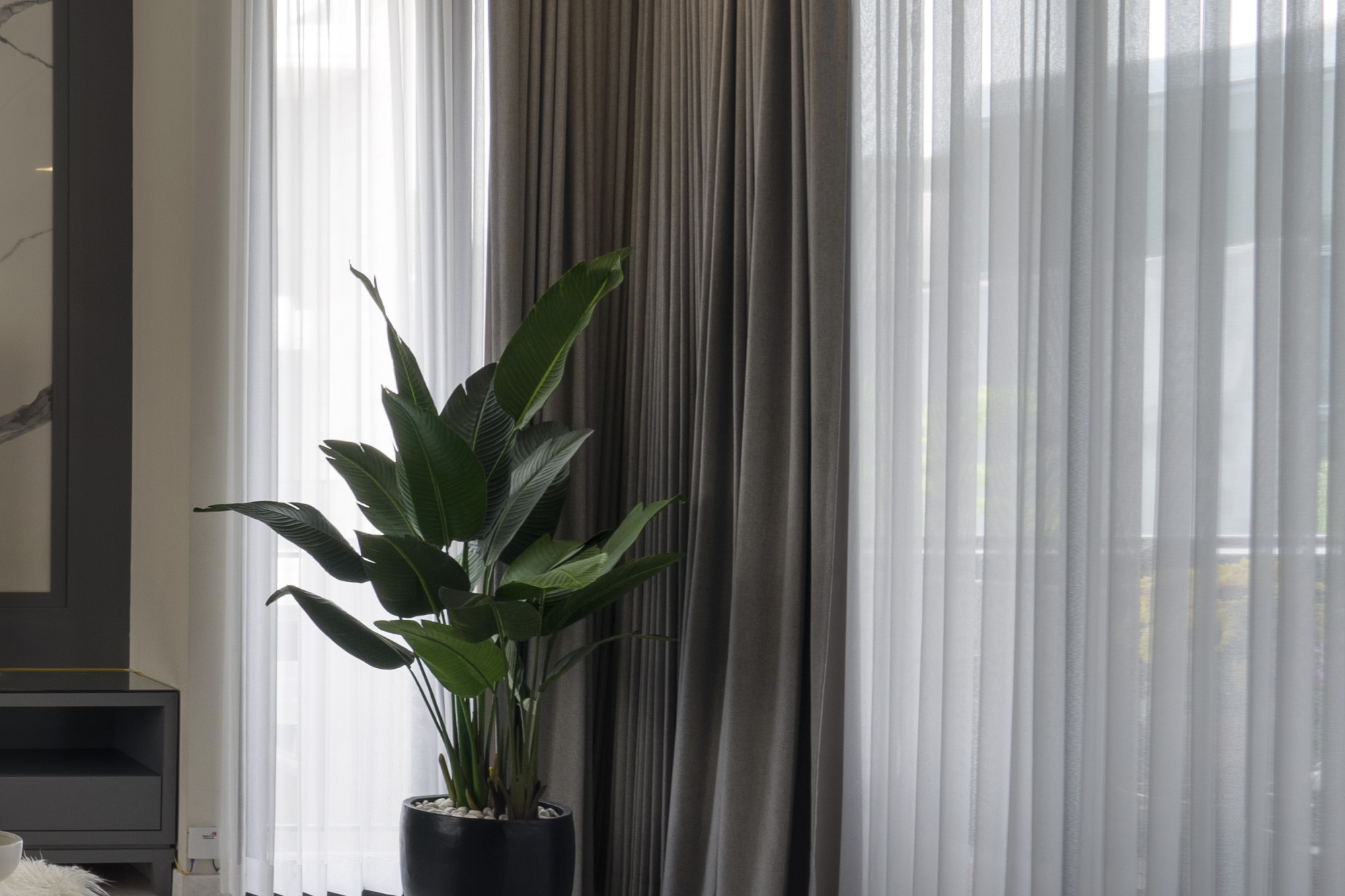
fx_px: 1793
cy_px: 519
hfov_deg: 32.3
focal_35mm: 48
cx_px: -350
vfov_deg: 28.0
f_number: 14
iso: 100
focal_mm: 16
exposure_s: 1/4
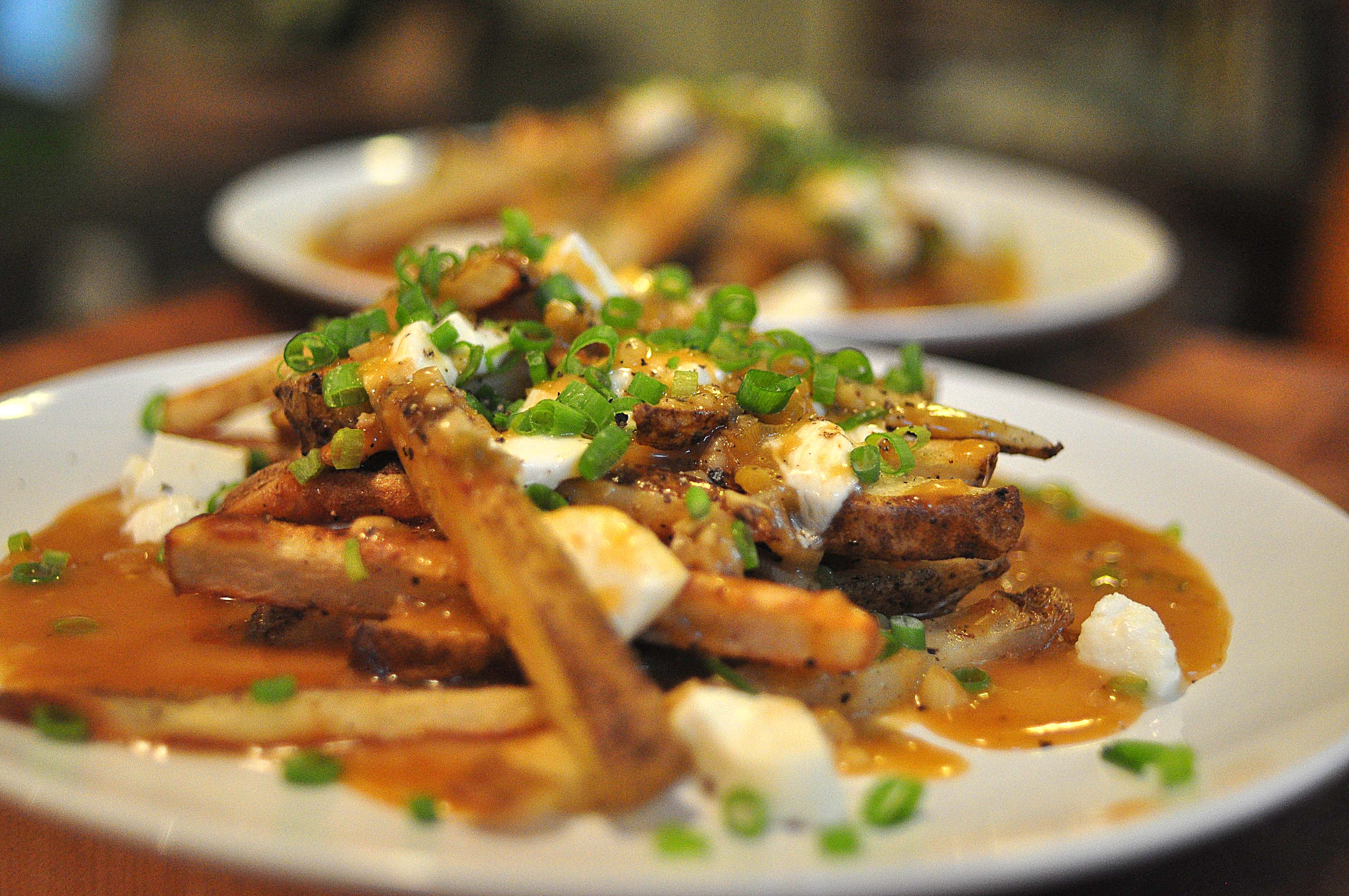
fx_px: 1965
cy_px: 448
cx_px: 674
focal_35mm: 52
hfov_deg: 37.9
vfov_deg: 25.7
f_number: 2
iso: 1600
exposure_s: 1/250
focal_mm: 35
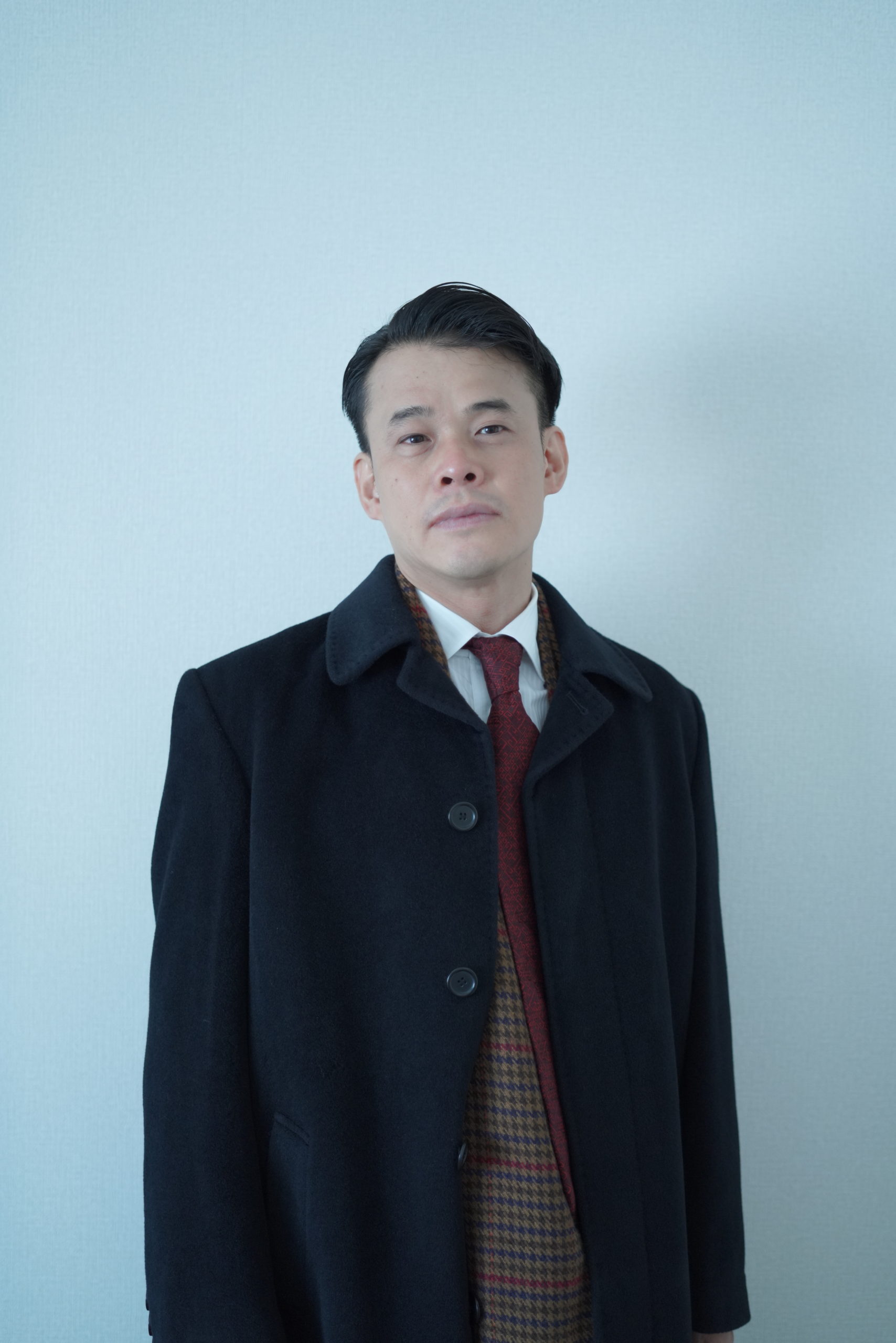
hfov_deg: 33.4
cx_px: 448
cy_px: 672
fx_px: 1492
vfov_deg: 48.4
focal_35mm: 40
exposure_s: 1/80
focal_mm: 40
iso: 1250
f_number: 2
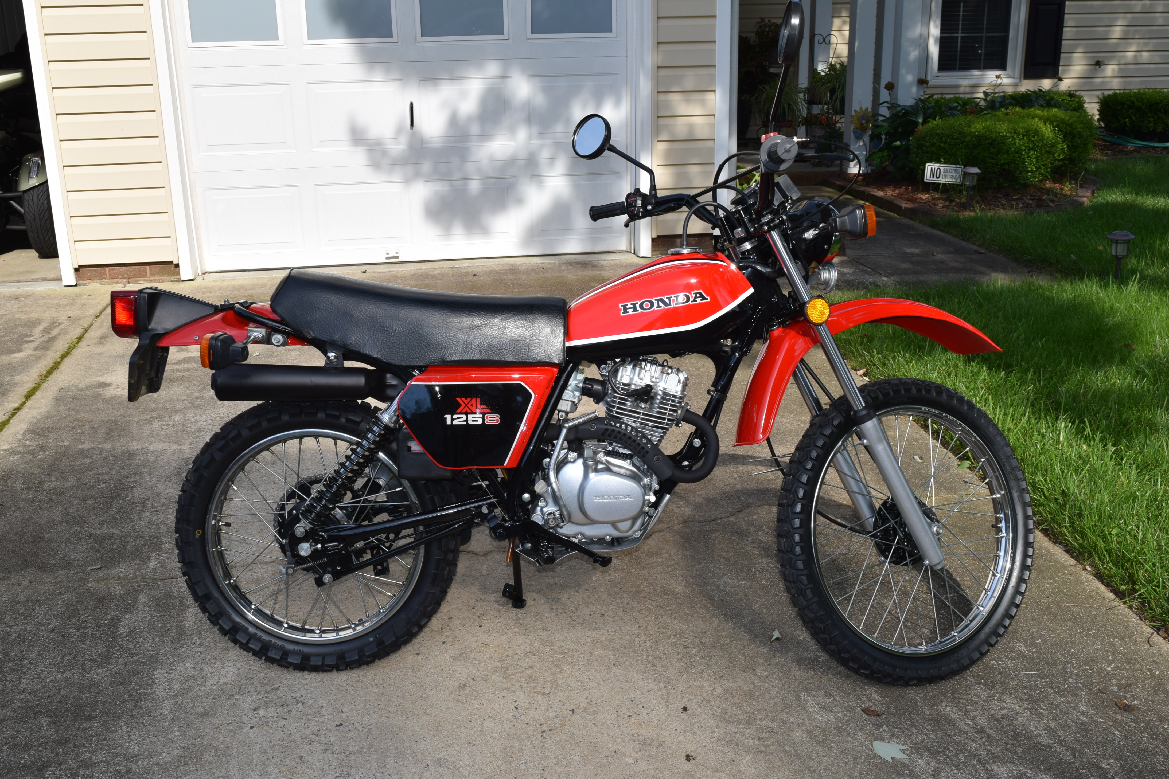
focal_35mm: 37
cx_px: 575
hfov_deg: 51.9
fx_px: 1201
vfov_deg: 35.9
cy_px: 385
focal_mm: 24
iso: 100
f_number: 9
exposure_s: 1/200
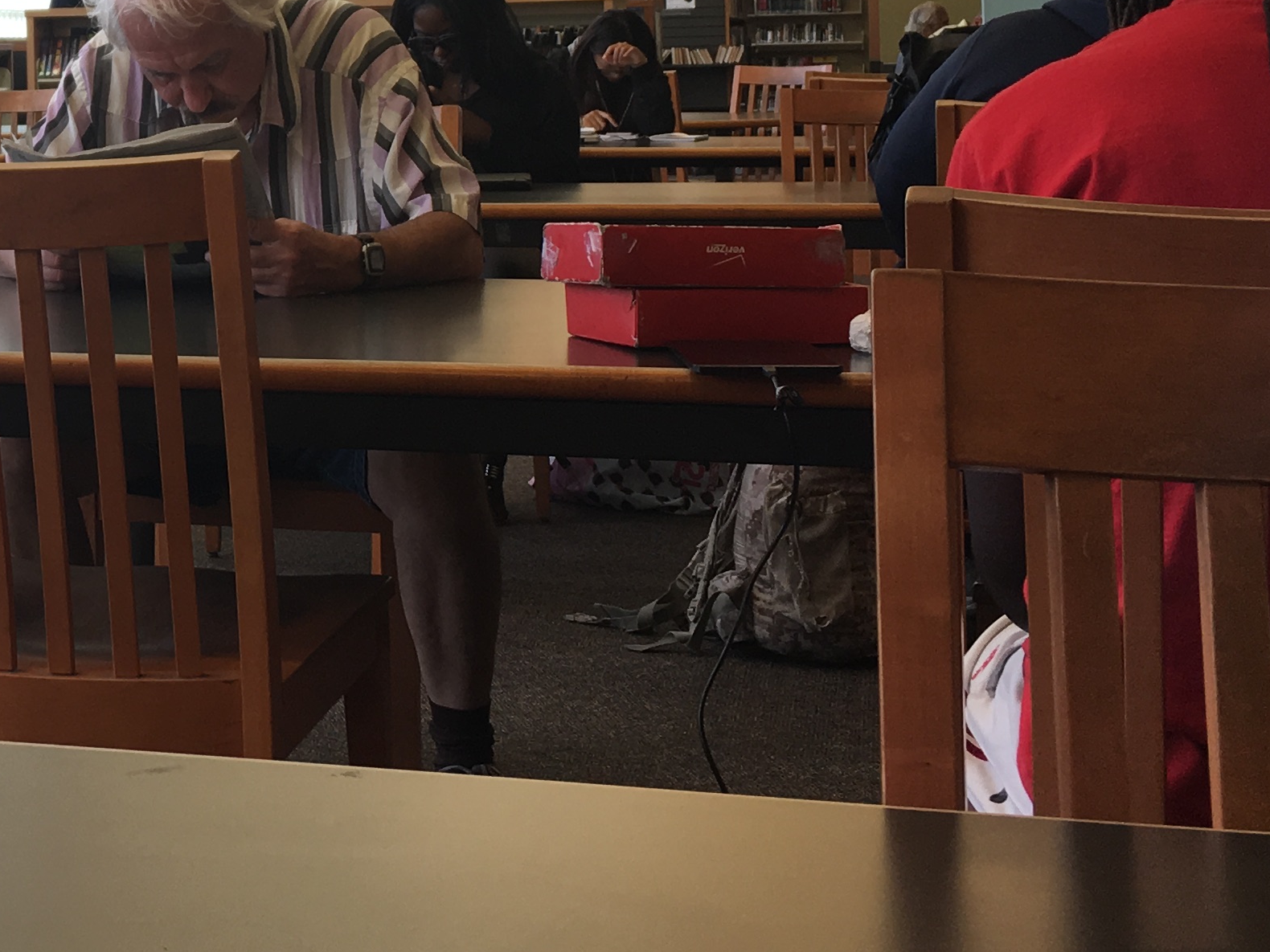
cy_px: 59
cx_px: -24
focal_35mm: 74
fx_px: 2715
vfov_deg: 19.5
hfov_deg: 25.0
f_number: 2.2
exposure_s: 1/60
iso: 25
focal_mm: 4.15
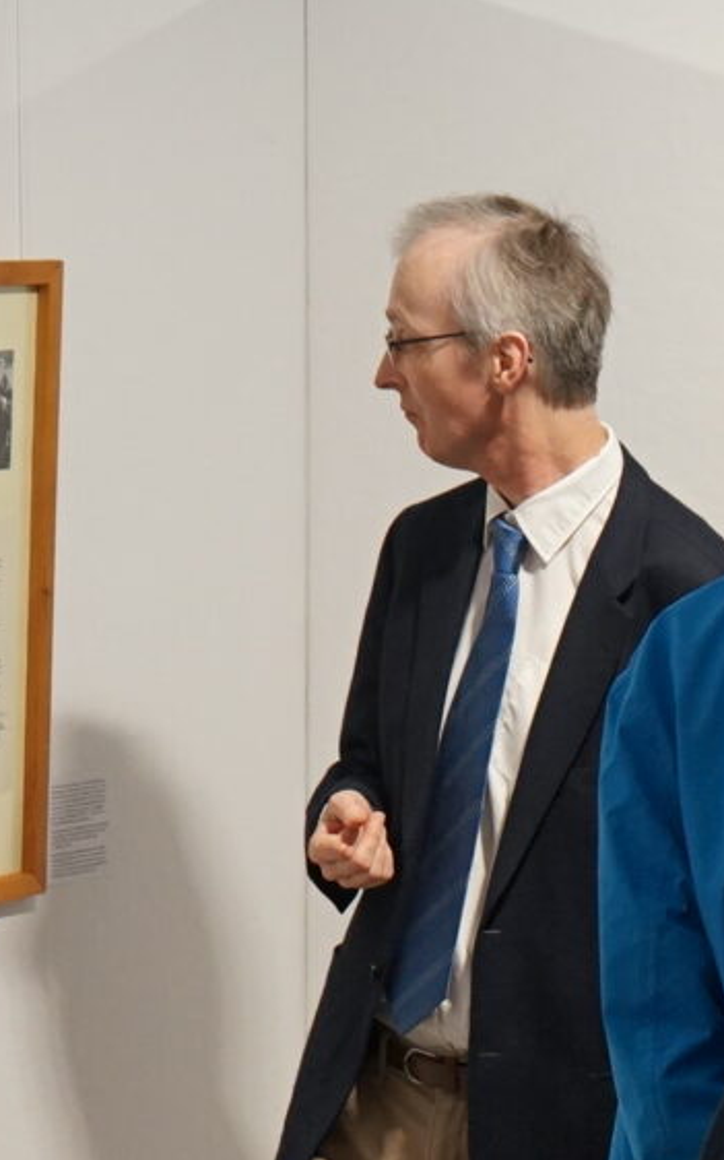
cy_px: 902
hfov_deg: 8.3
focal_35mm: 156
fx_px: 4927
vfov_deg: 13.4
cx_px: 864
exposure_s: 1/160
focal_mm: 42
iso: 1600
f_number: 4.5
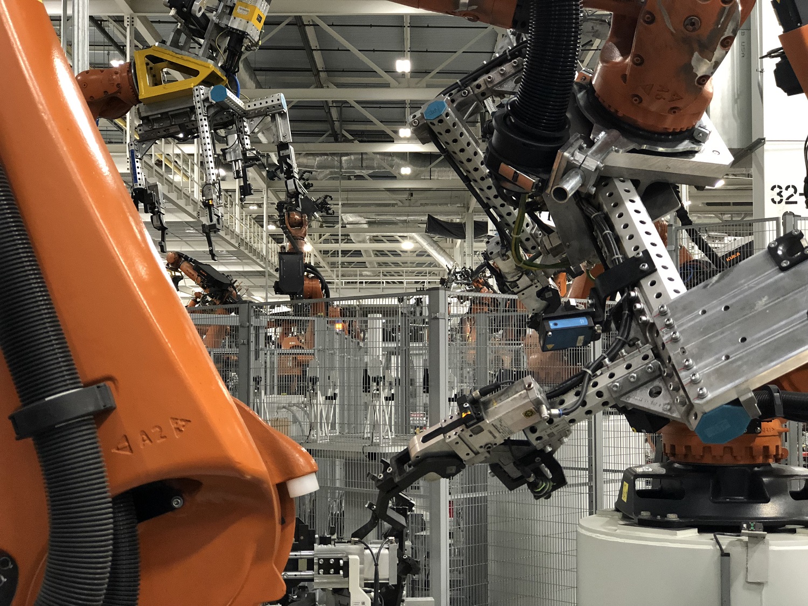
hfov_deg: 33.8
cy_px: 303
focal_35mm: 57
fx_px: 1330
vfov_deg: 25.7
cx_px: 404
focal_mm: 6.6
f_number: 2.8
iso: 500
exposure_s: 1/60
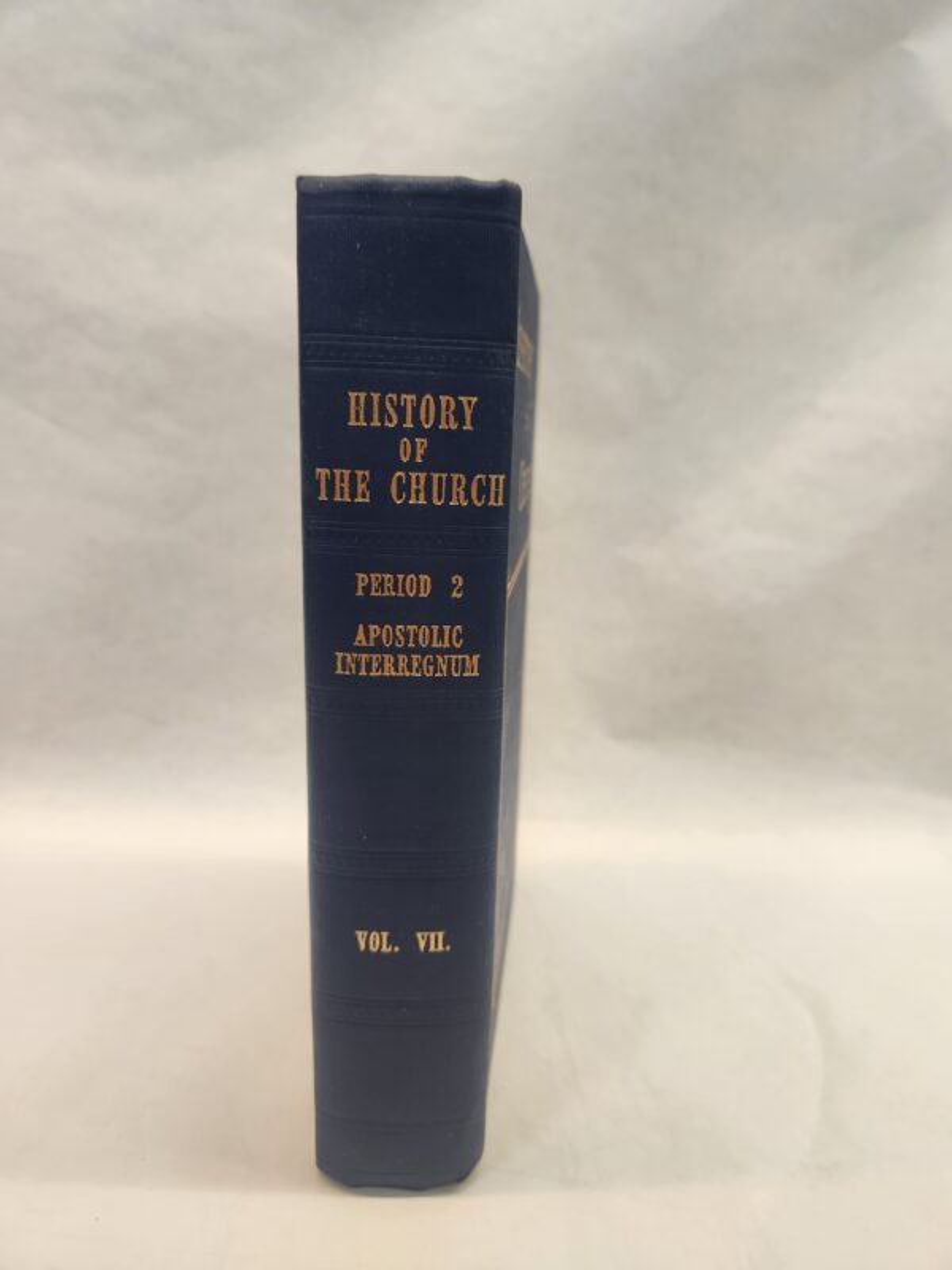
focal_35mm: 23
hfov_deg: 58.9
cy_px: 635
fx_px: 843
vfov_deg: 73.9
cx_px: 476
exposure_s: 1/120
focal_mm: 5.4
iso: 125
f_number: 1.8
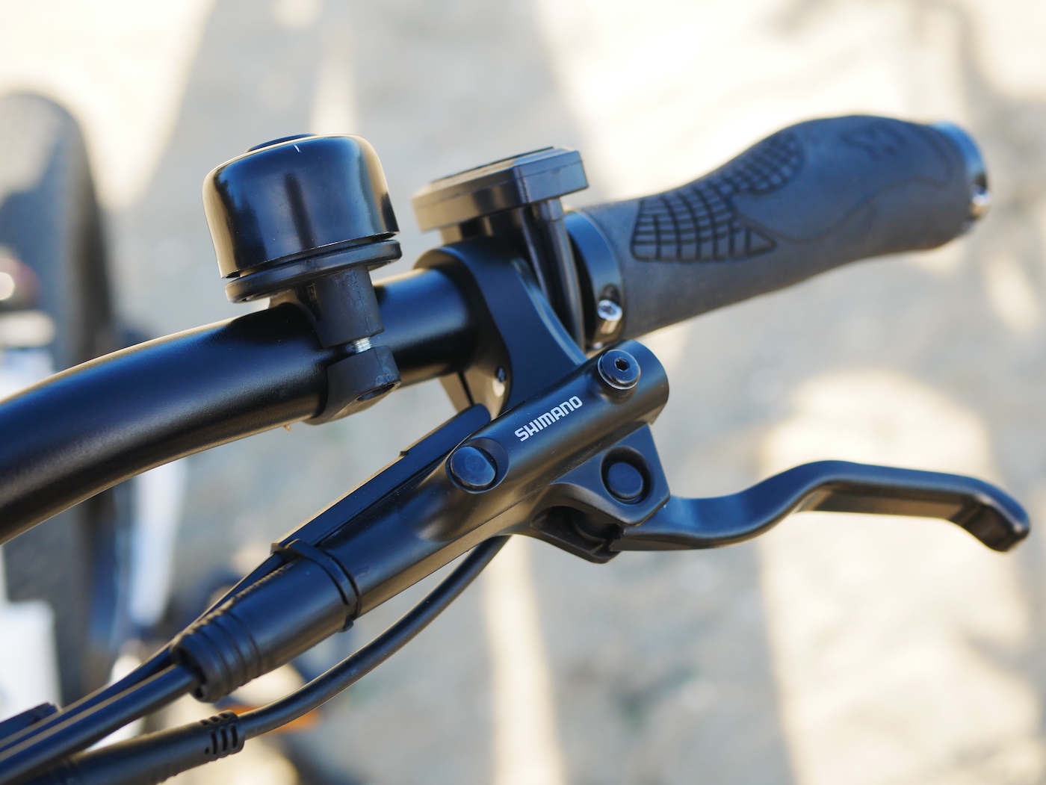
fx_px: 1511
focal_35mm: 50
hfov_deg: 38.2
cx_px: 523
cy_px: 392
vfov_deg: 29.1
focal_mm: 25
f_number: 3.5
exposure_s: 1/320
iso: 200
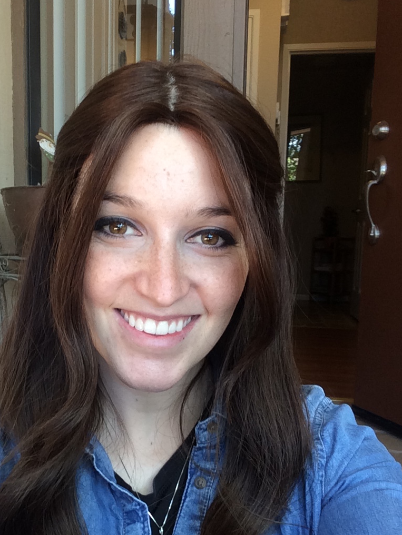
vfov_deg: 47.6
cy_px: 315
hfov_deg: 36.7
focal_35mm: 39
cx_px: 159
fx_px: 604
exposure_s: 1/30
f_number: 2.4
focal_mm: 2.15
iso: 50
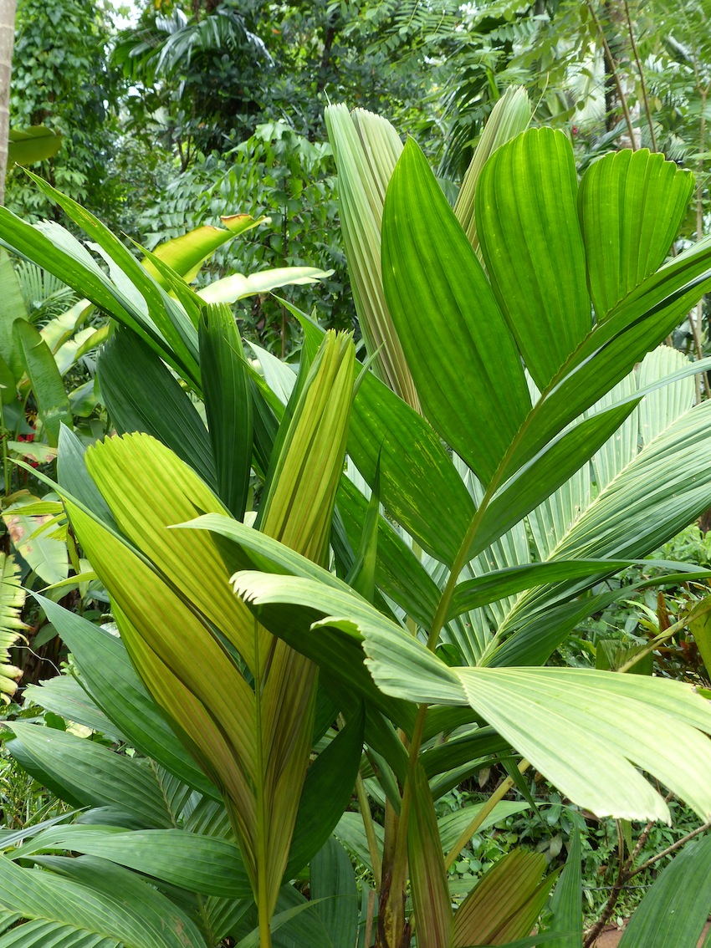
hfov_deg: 30.9
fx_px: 1288
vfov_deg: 40.4
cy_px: 474
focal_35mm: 47
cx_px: 356
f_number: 2.8
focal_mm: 8.4
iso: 100
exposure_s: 1/60
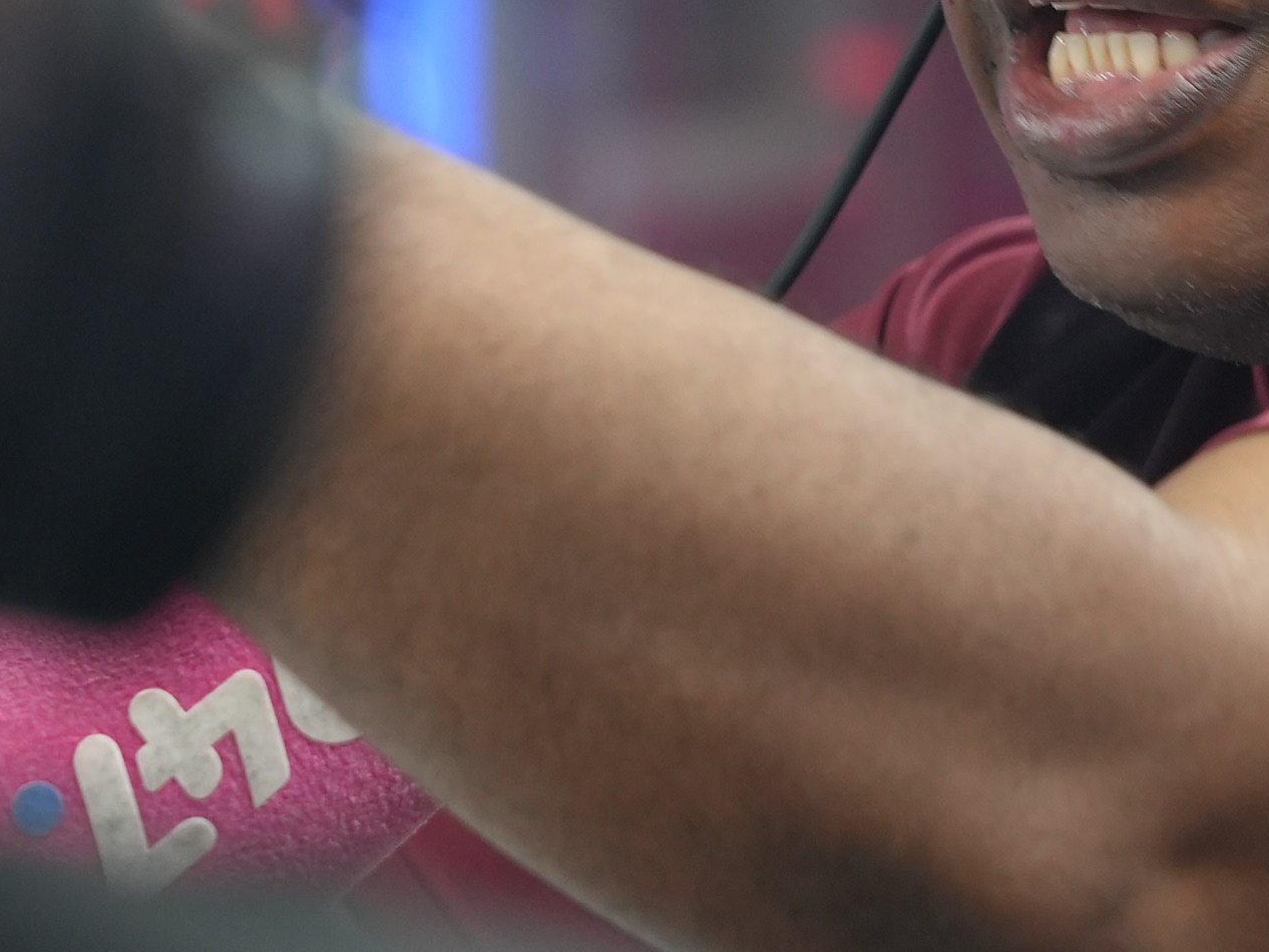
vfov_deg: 5.3
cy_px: 47
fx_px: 10191
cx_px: 1344
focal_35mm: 278
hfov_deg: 7.1
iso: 1000
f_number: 4
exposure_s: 1/160
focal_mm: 70
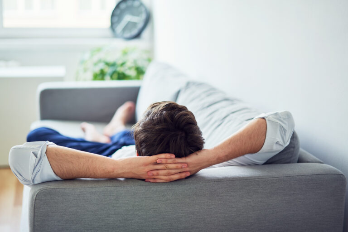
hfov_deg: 36.2
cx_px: 174
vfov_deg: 24.6
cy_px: 116
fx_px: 532
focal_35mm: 55
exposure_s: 1/160
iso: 100
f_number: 1.8
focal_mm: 55
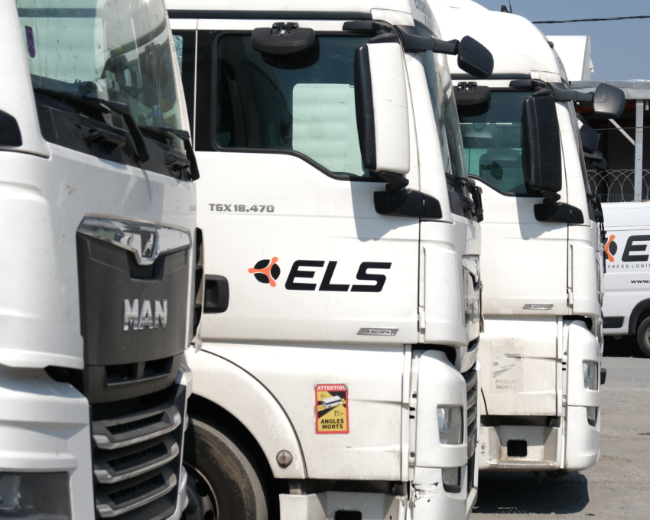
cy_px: 262
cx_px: 388
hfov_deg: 21.0
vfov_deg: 16.9
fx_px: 1751
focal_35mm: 91
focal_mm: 53.3
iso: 80
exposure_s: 1/640
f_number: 5.6
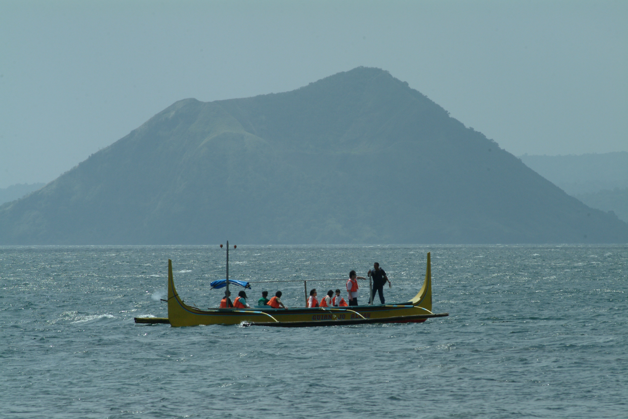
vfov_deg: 5.5
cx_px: 314
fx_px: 4396
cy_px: 210
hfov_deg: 8.2
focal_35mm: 252
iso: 400
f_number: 9.5
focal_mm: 168
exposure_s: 1/1500
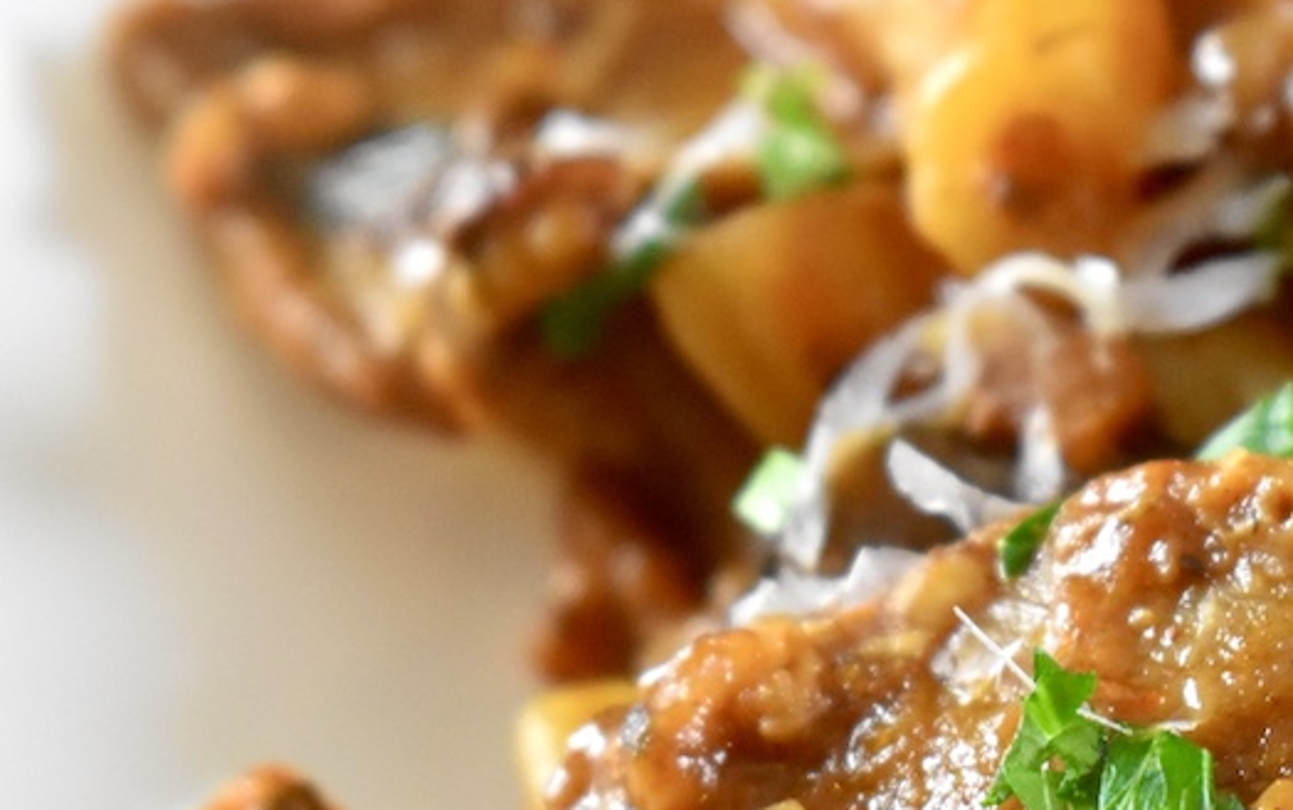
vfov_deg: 6.4
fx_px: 7236
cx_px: 869
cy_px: 525
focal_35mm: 205
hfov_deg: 10.2
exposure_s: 1/80
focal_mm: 55
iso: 3200
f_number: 5.6
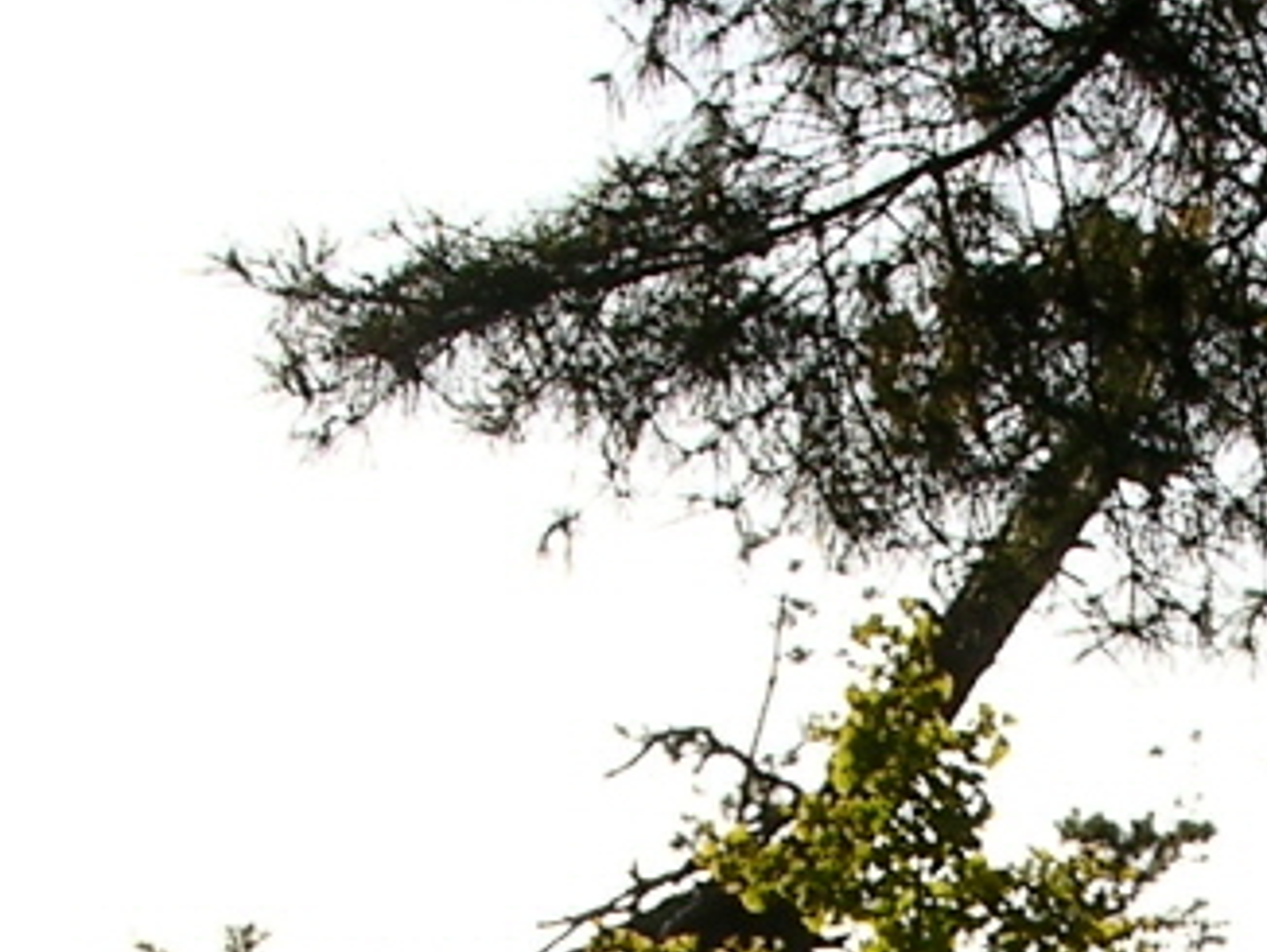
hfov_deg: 9.5
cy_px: 1745
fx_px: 7545
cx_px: 1314
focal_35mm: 206
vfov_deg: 7.0
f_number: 8
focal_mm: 8.9
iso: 50
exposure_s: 1/108
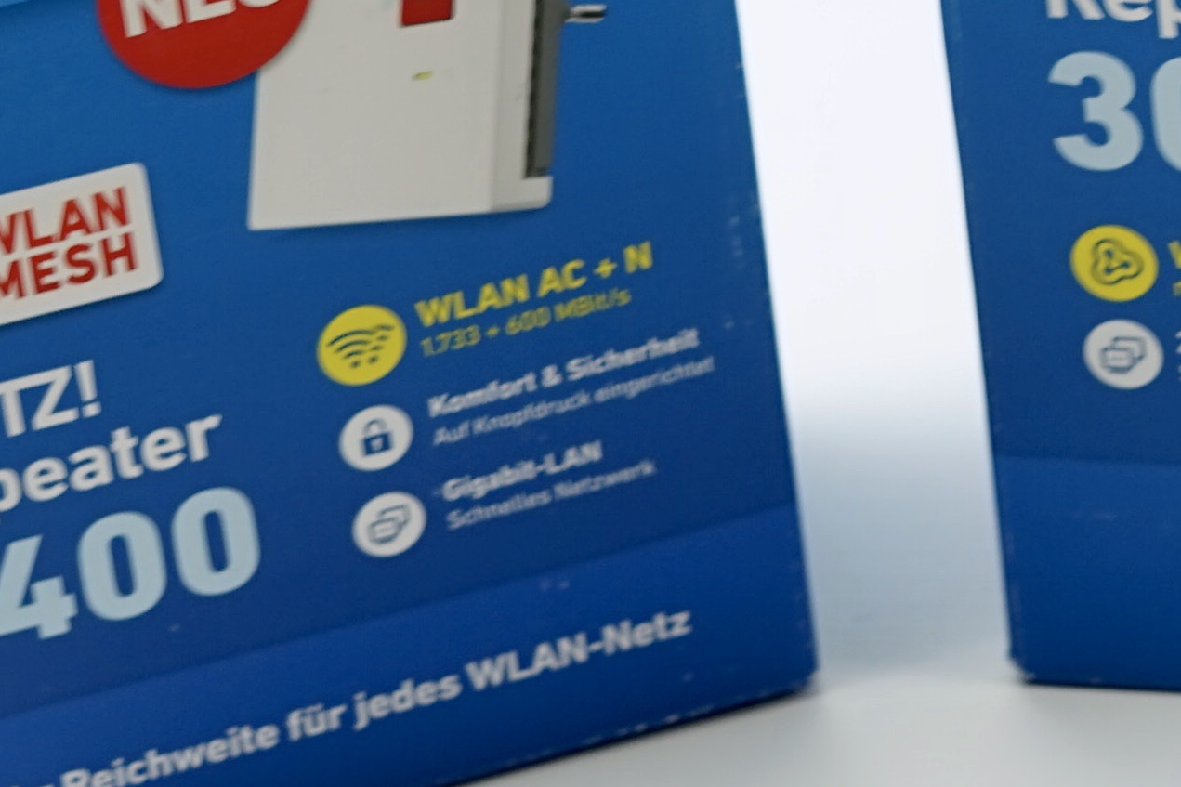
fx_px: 7741
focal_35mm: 236
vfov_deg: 5.8
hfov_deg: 8.5
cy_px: -164
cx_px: 1896
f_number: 4
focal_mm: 50
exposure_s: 1/30
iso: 100
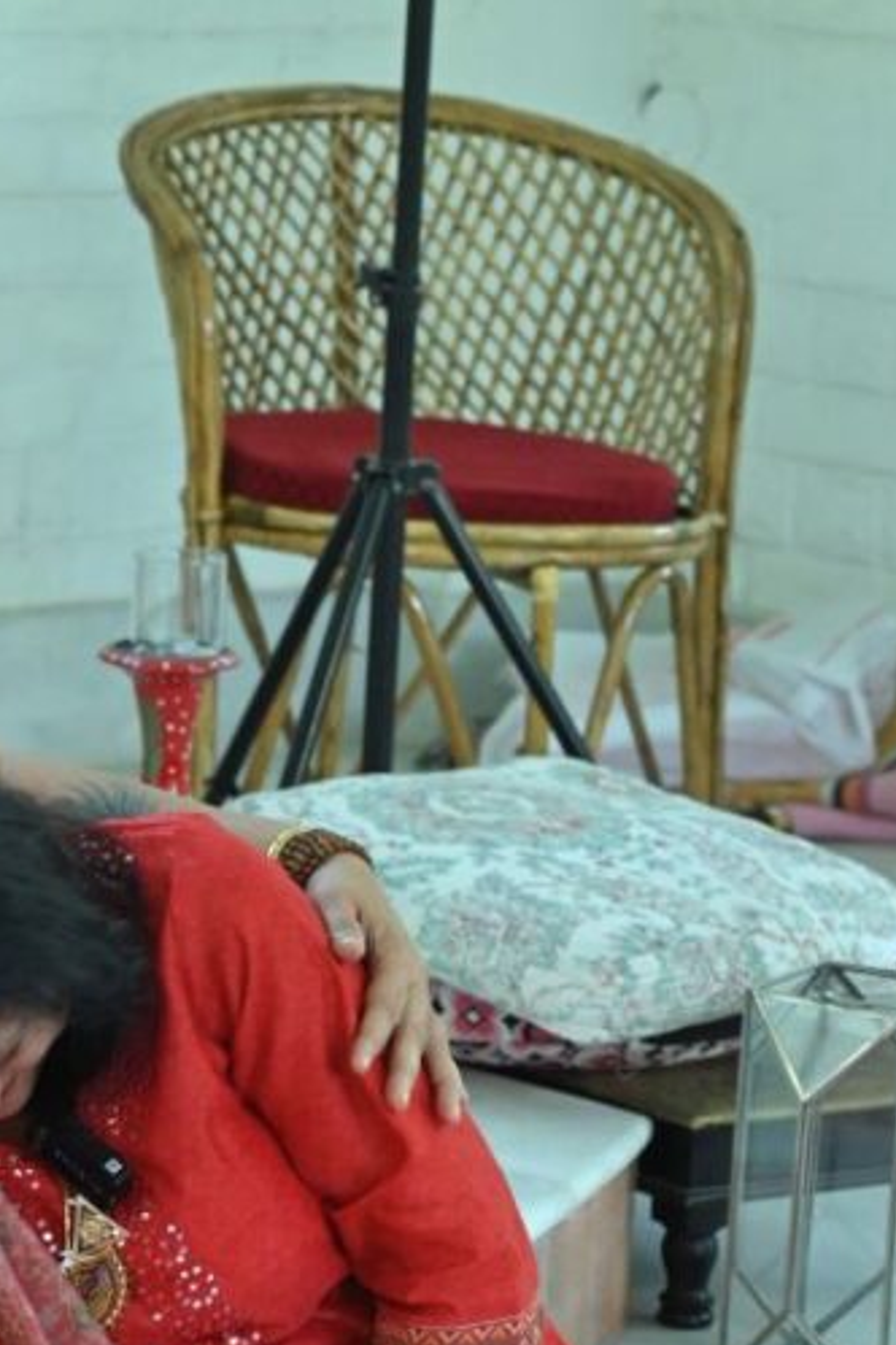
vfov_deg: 10.9
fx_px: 7018
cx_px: 19
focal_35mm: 188
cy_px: 727
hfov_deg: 7.3
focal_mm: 61
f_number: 4.5
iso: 800
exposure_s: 1/125
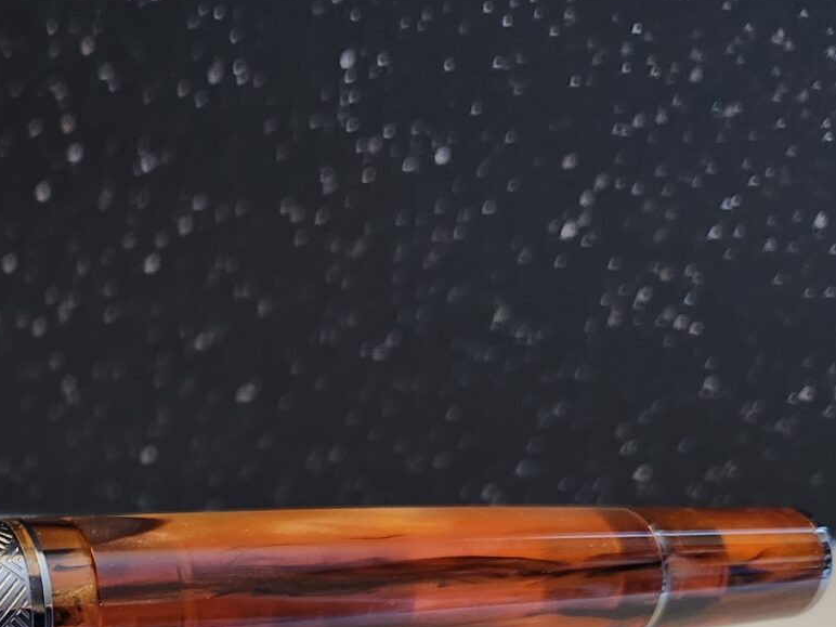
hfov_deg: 27.9
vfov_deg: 21.9
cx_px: -153
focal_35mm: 61
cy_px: 789
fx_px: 1473
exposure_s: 1/120
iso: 400
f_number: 1.8
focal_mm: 5.4
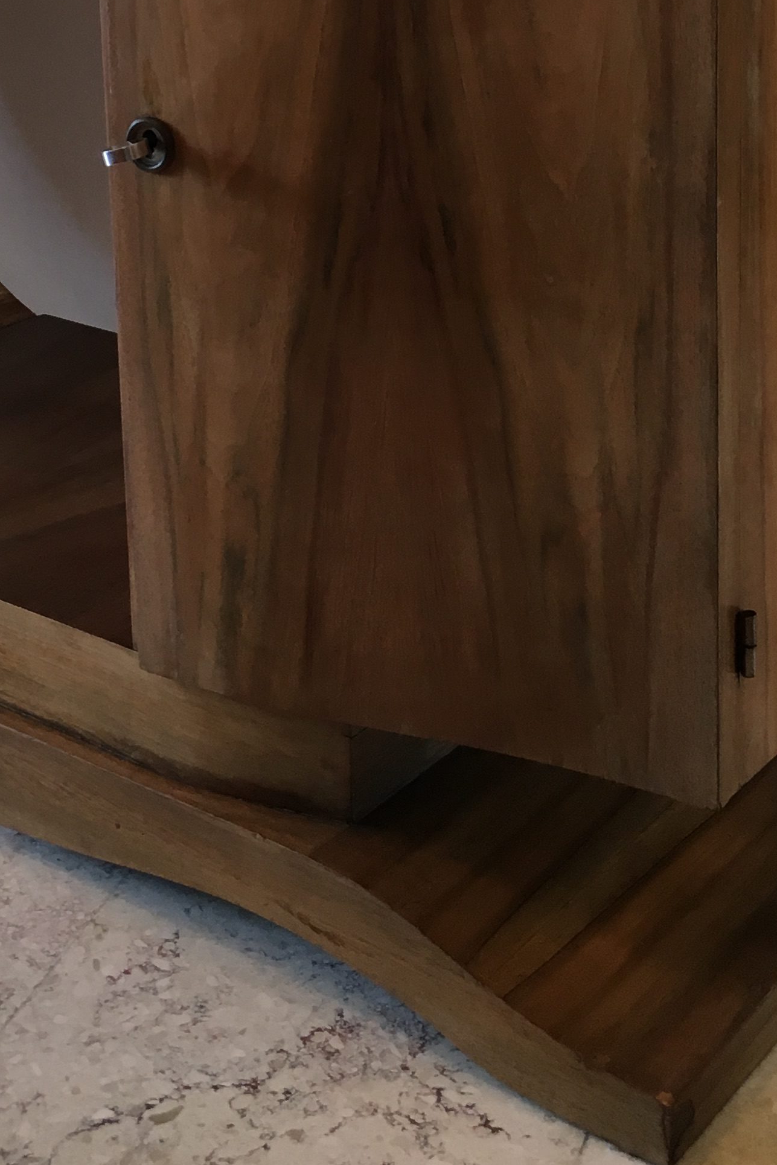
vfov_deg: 30.1
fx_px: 2039
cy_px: 49
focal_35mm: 63
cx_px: 294
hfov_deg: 21.5
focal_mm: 4.15
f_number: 2.2
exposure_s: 1/33
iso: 80
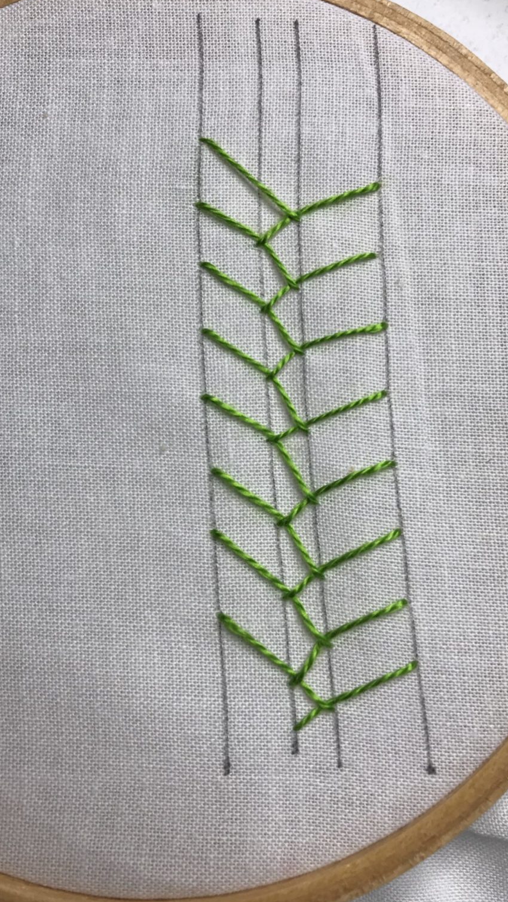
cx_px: 268
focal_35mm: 31
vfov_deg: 62.6
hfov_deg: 37.8
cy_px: 451
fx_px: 742
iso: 25
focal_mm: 3.99
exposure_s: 1/122
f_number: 1.8
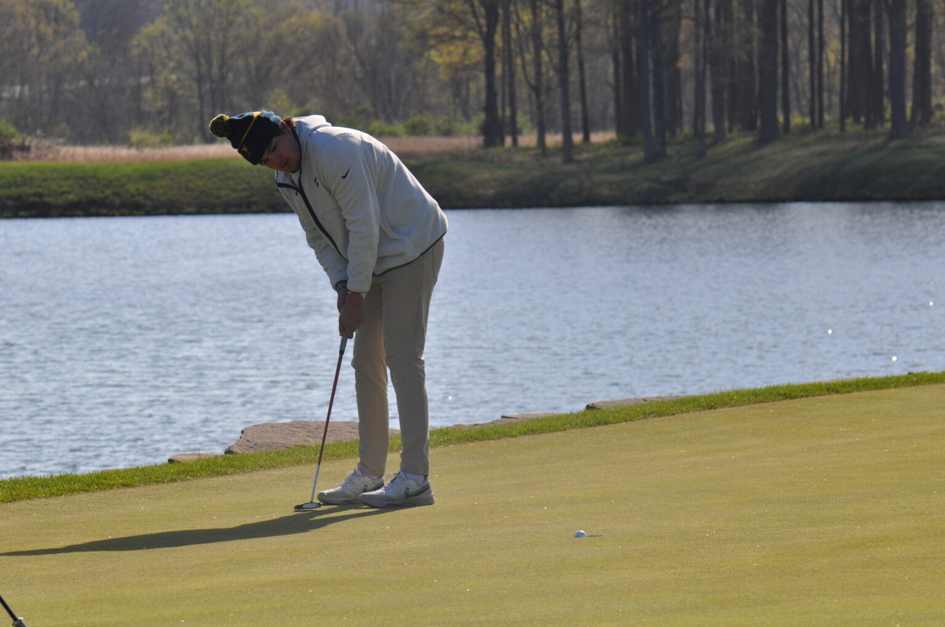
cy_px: 314
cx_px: 472
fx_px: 4719
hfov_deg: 11.4
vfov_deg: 7.6
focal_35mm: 180
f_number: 6.3
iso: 400
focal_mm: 120
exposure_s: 1/1600
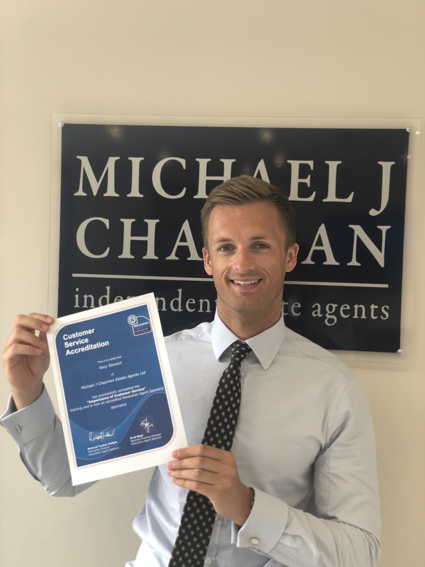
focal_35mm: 52
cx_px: 212
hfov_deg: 28.0
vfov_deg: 36.8
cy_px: 284
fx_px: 851
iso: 64
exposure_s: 1/50
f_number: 2.4
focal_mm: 6
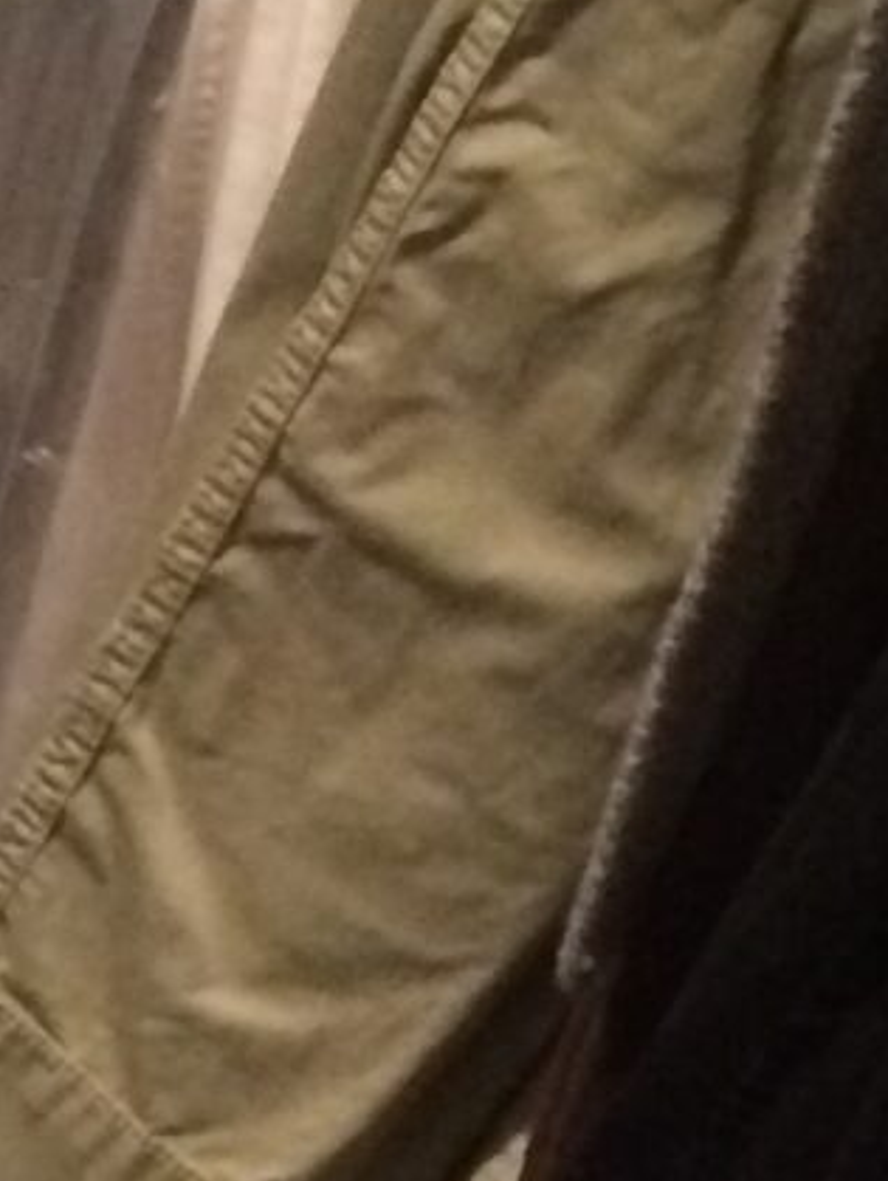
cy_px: 775
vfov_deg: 11.2
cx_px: -995
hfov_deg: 8.0
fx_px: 6045
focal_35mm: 177
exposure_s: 1/15
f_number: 2.2
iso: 320
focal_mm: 4.15
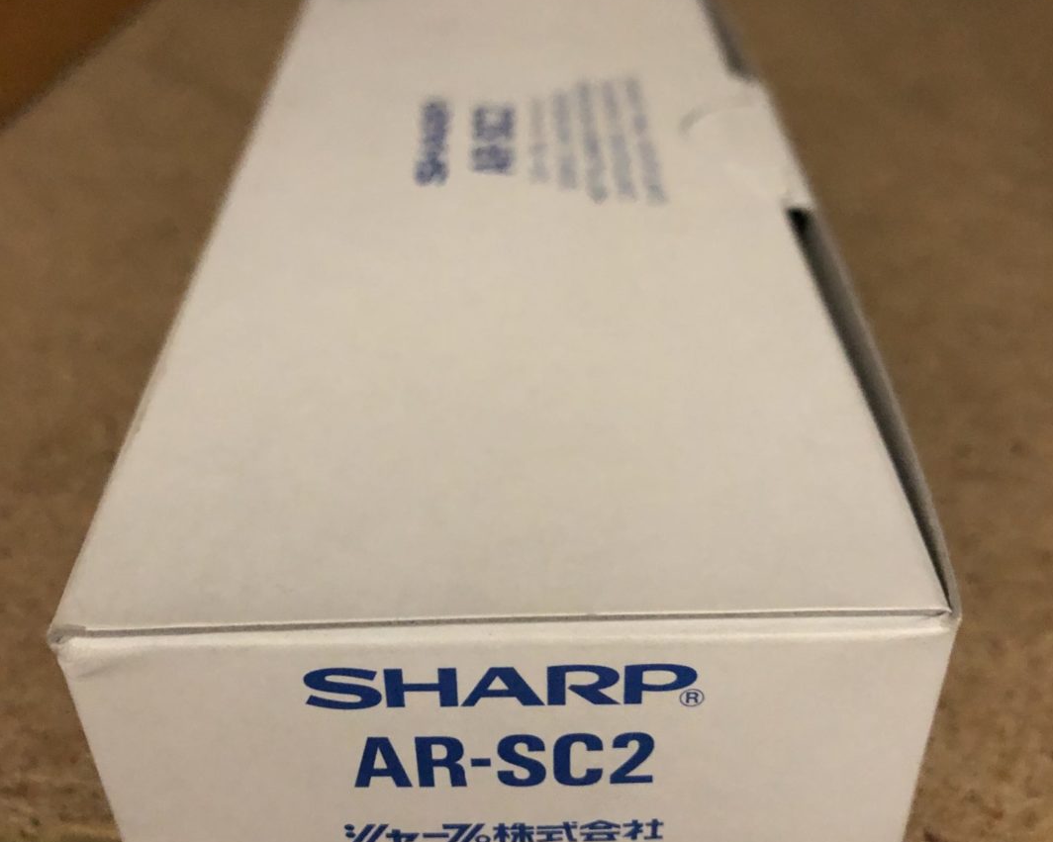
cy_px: 429
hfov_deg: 49.1
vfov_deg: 40.1
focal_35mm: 37
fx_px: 1153
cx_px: 533
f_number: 1.8
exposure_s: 1/4
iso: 100
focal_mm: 4
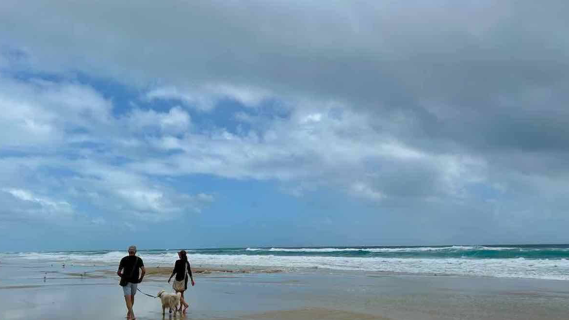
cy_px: 187
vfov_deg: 40.1
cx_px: 285
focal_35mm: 29
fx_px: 438
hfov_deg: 66.1
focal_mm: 5.7
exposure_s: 1/10309
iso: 50
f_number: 1.5
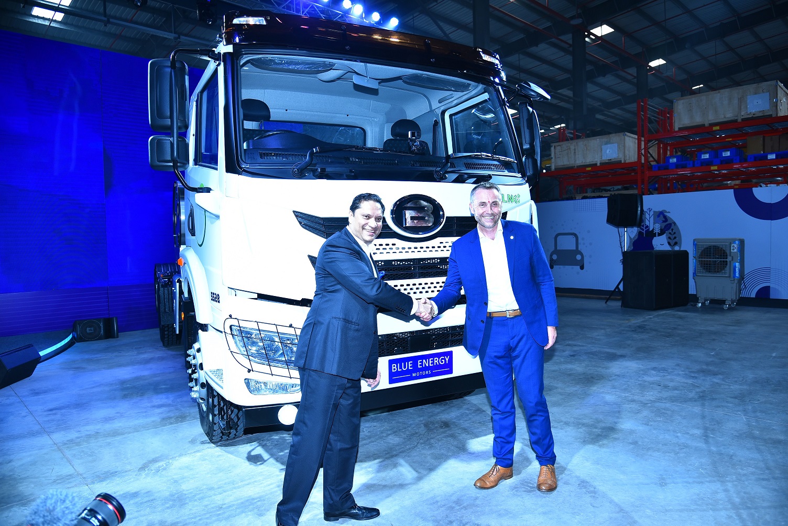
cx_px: 394
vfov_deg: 53.2
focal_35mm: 24
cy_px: 263
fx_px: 526
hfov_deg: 73.7
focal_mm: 24
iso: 250
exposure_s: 1/200
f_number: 4
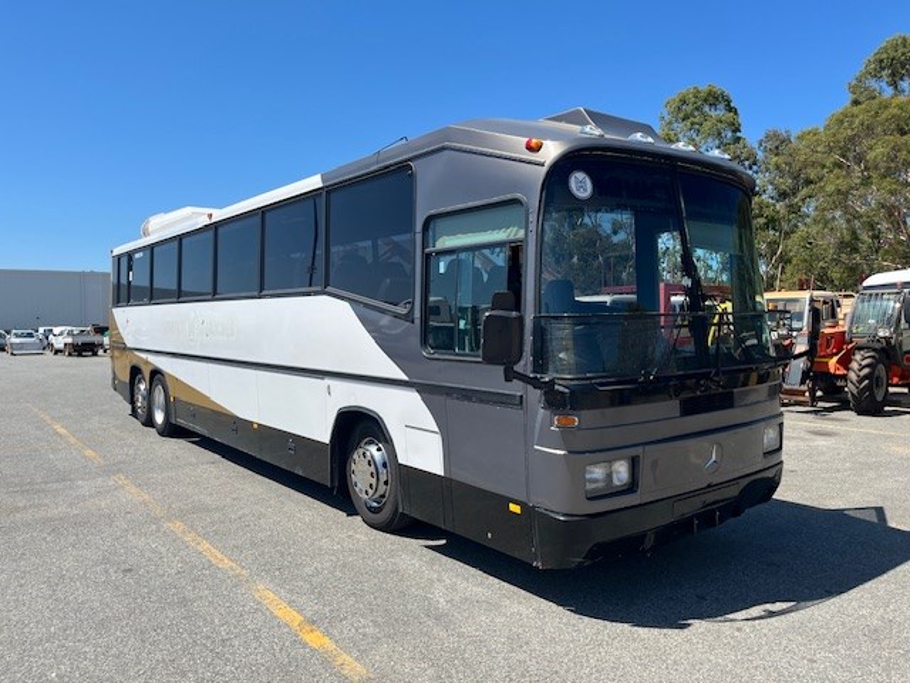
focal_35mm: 26
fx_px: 683
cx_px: 455
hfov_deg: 67.3
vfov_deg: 53.1
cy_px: 342
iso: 50
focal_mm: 5.1
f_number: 1.6
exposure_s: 1/3311
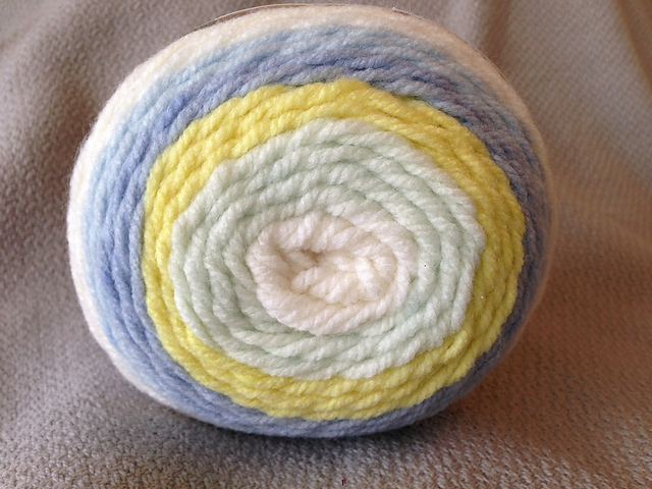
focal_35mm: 33
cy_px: 244
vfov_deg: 42.9
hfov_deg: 55.4
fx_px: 622
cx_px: 326
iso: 50
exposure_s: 1/20
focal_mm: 4.12
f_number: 2.4
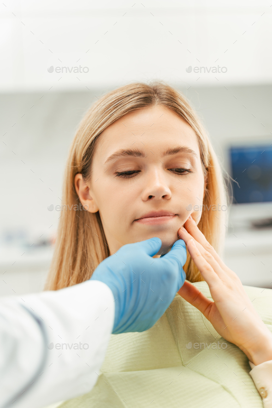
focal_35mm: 75
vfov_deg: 27.0
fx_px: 850
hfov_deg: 18.2
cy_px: 204
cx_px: 136
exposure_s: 1/200
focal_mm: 75
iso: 160
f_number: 2.8
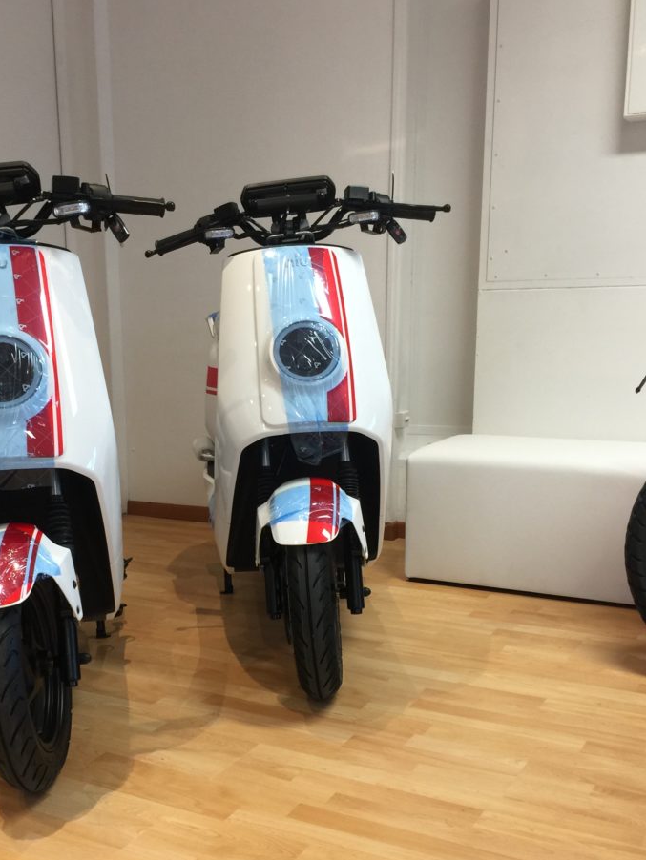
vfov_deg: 44.4
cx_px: 214
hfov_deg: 34.0
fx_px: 1045
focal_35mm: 42
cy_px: 544
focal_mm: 4.15
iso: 50
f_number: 2.2
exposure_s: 1/17
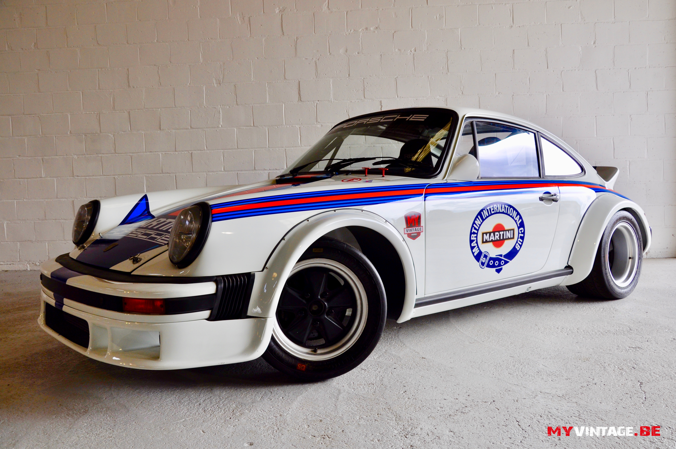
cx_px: 338
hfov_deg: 57.3
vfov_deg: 39.9
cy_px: 224
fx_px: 619
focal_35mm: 33
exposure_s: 1/160
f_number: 5.6
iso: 200
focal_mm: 22
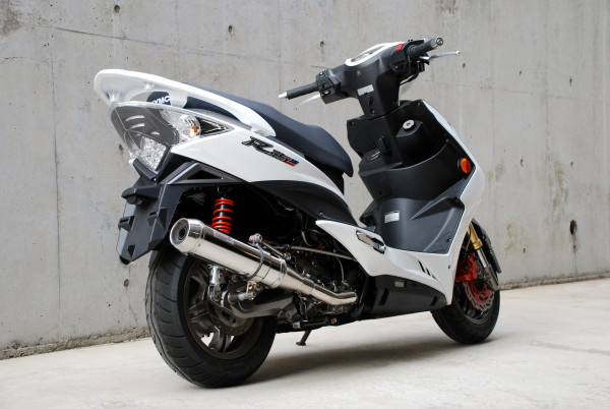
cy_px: 204
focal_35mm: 66
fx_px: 1120
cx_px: 305
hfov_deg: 30.5
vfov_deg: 20.7
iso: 200
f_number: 4.8
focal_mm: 44
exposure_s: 1/50
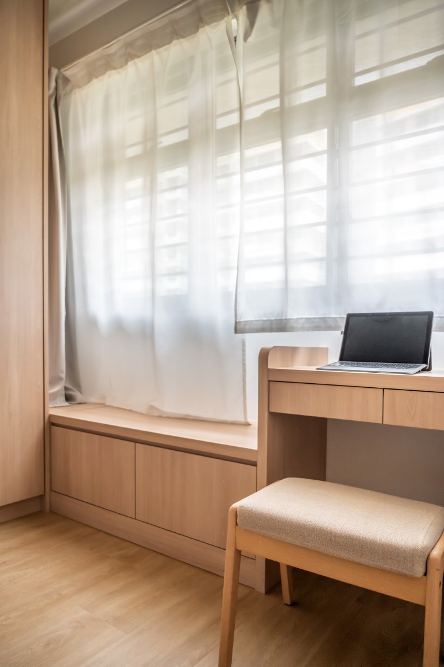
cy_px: 334
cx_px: 222
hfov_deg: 53.1
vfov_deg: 73.8
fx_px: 444
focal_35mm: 24
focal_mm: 24
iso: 1000
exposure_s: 1/160
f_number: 4
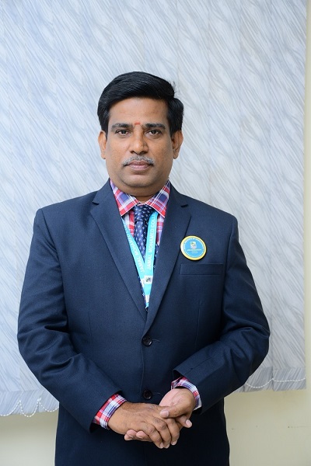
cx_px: 156
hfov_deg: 18.2
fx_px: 972
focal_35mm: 75
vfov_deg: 27.0
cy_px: 233
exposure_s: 1/125
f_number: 4.8
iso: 500
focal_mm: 50
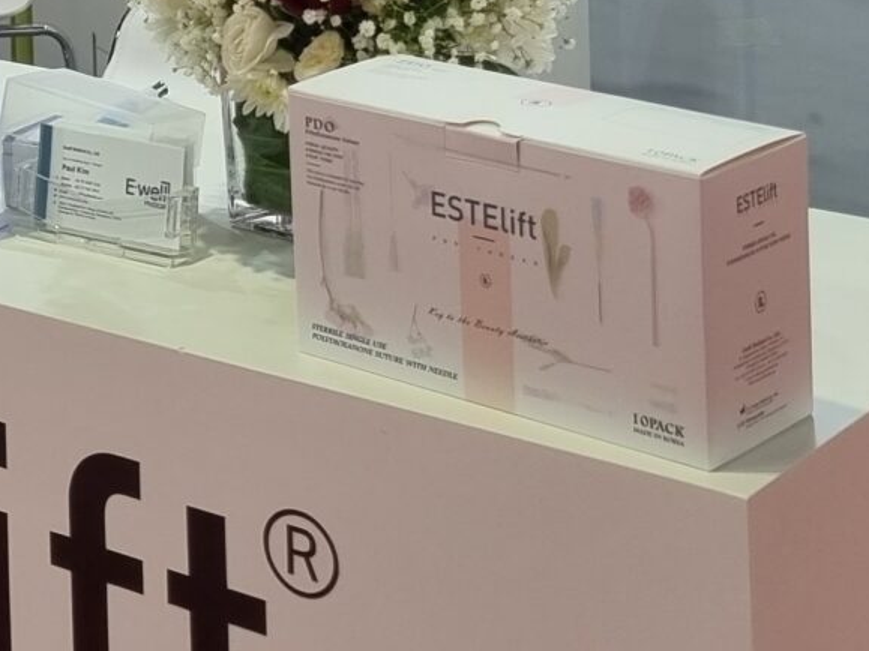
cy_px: -573
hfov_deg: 16.2
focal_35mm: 115
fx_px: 2886
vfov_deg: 11.8
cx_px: -251
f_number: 1.8
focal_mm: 5.4
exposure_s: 1/100
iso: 80
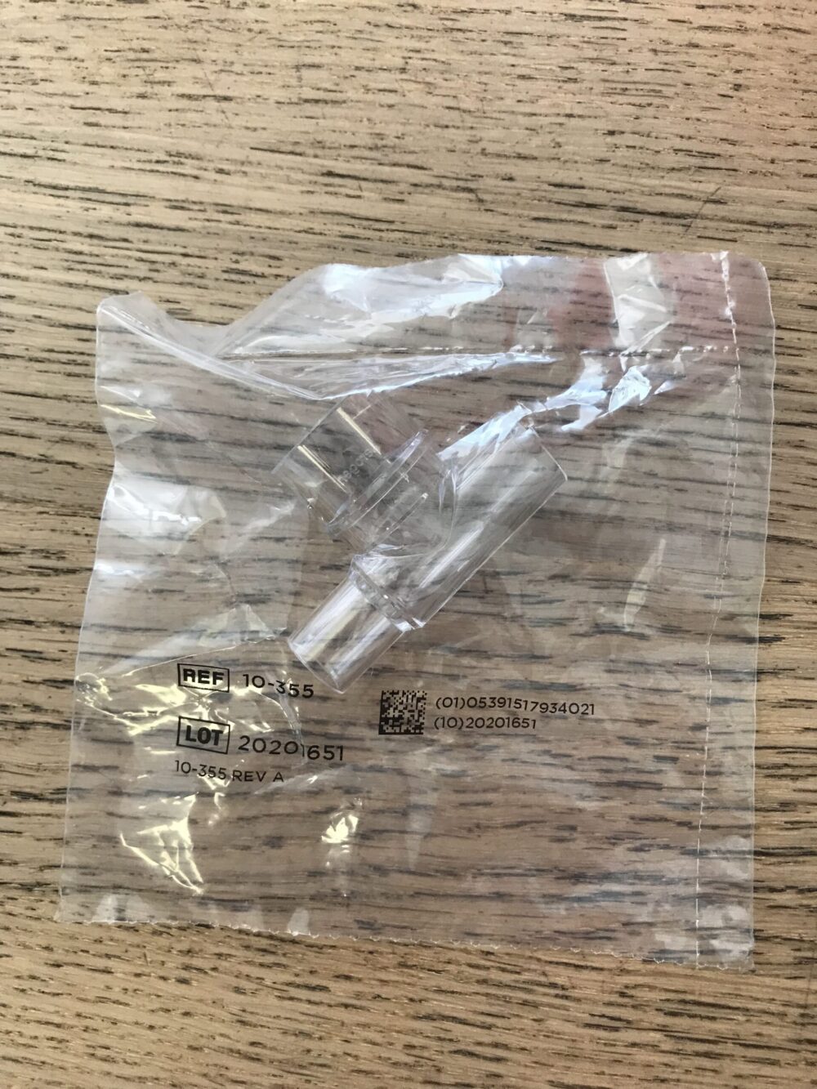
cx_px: 408
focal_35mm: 28
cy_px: 544
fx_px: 881
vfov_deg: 63.4
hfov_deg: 49.8
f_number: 1.8
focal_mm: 3.99
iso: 32
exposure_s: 1/30
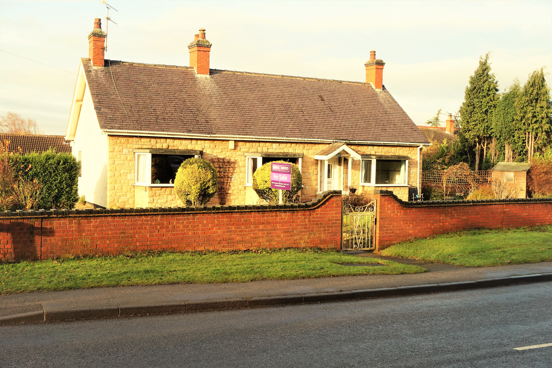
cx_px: 276
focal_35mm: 40
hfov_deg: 47.9
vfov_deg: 33.0
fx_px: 621
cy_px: 184
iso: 100
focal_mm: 27
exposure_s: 1/80
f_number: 9
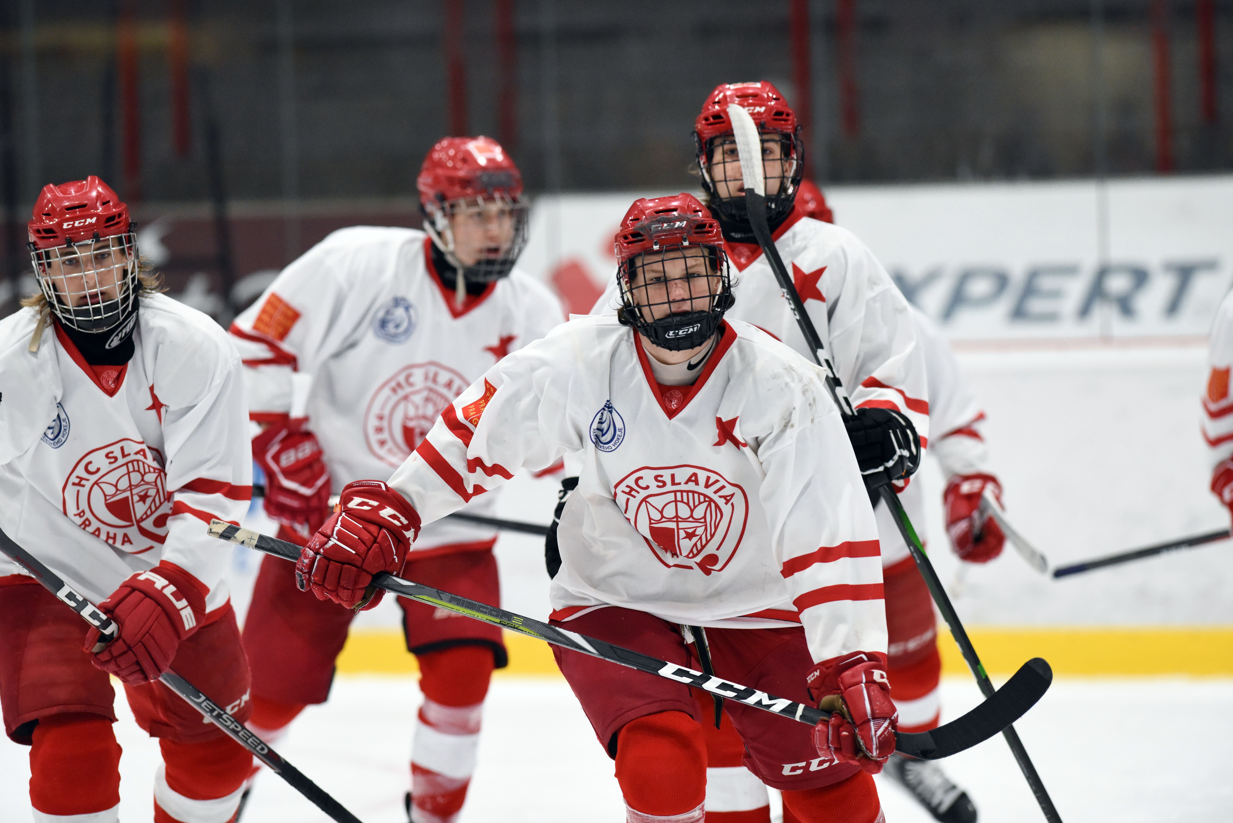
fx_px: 10278
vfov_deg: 4.6
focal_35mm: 300
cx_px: 616
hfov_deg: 6.9
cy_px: 412
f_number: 4.5
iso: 5000
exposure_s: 1/1000
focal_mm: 300
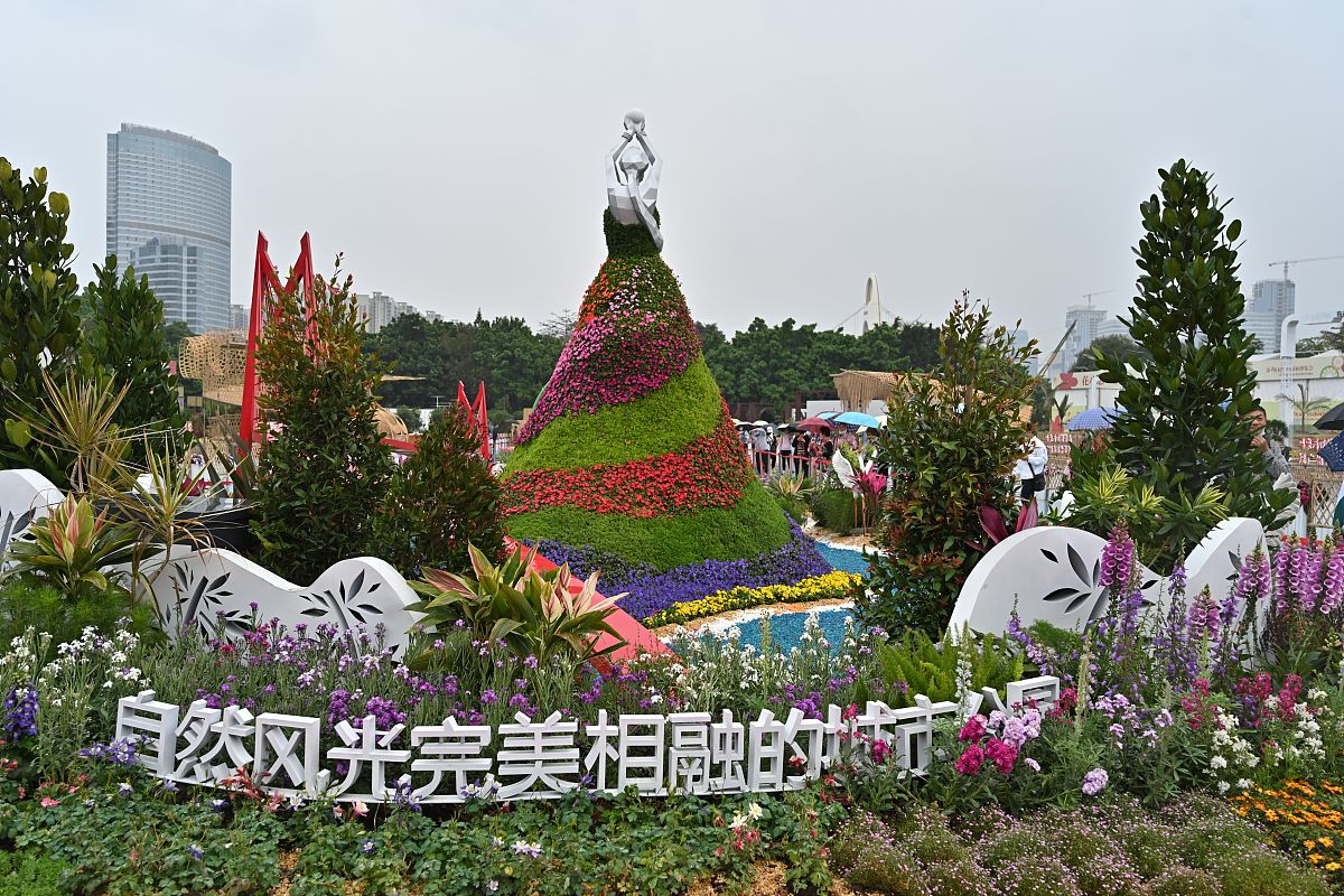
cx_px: 672
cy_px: 448
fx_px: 1120
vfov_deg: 43.6
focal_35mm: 30
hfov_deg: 61.9
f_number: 5.6
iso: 160
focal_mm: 30
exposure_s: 1/125
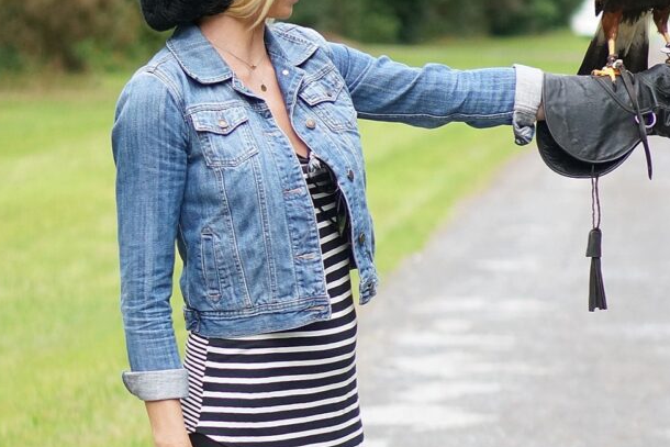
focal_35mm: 185
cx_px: 539
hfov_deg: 11.1
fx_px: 3444
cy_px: 295
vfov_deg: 7.4
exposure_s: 1/2500
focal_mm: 50
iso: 800
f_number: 1.8
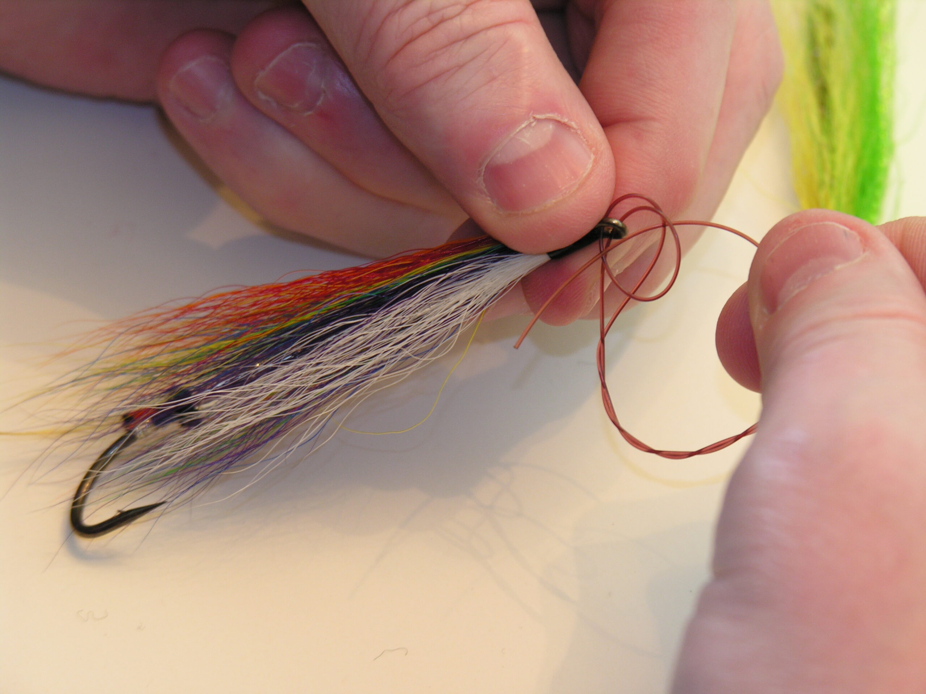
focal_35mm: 192
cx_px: 463
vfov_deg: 7.7
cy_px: 347
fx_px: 5136
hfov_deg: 10.3
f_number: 4.1
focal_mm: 49
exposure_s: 1/4
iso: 83
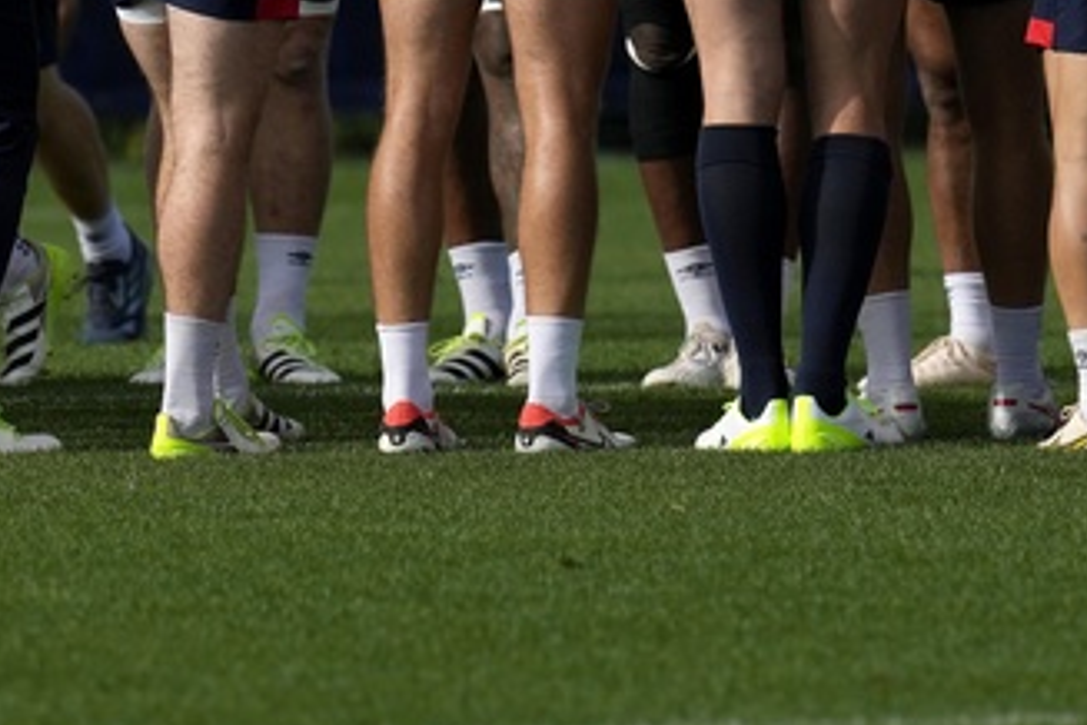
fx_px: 37831
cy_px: -328
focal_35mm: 1253
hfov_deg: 1.6
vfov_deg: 1.1
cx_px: 332
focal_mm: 400
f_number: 4.5
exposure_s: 1/4000
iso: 400
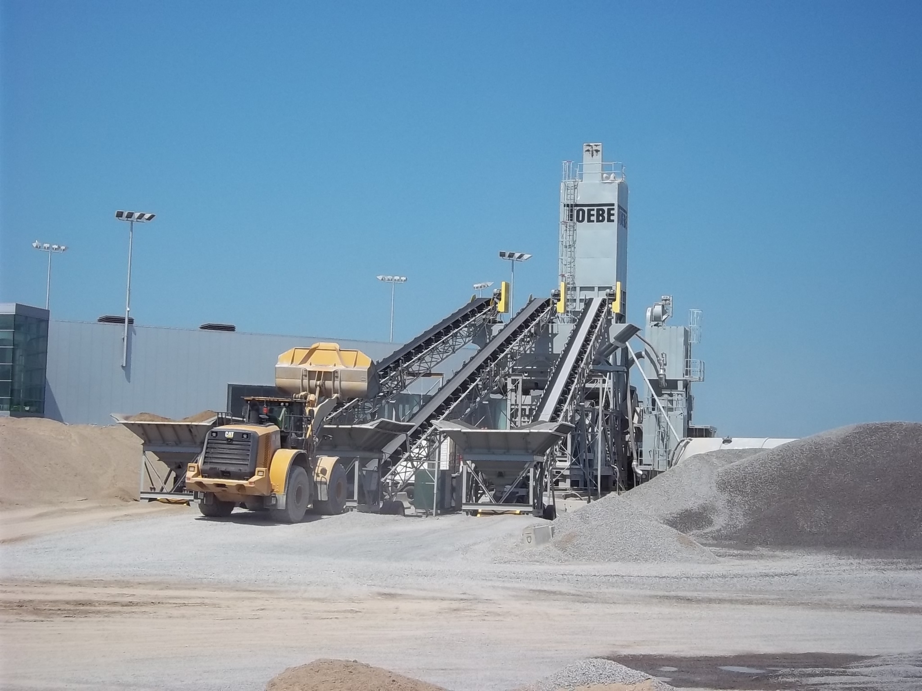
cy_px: 346
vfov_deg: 23.7
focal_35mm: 62
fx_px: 1651
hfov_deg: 31.2
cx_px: 461
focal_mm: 11
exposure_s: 1/400
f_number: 7.9
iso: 80
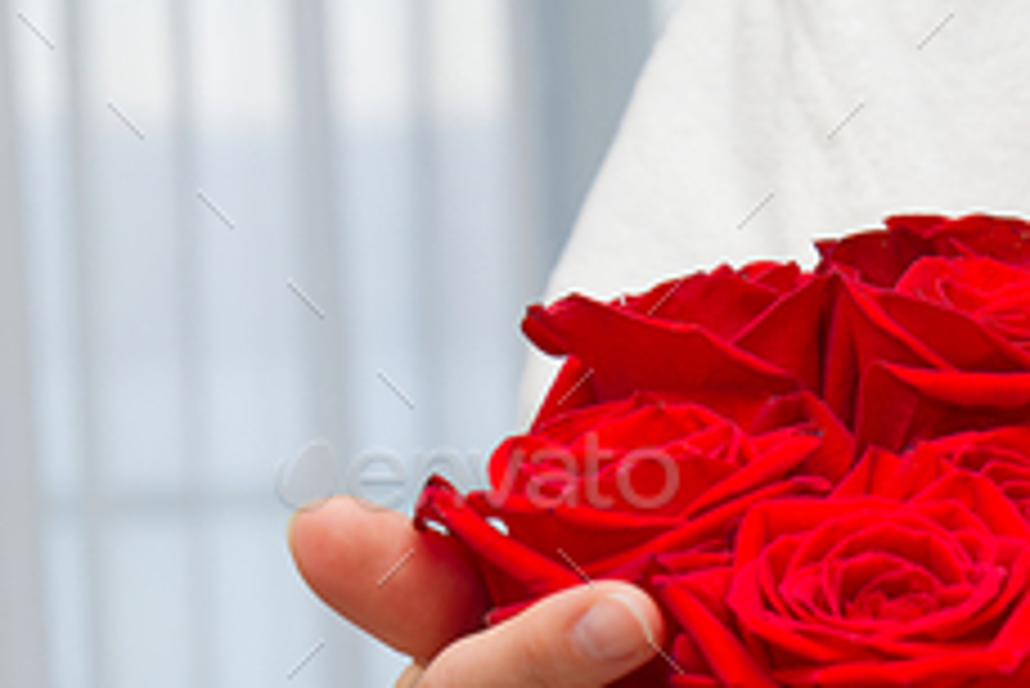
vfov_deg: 6.5
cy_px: 688
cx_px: 1138
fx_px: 6077
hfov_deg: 9.6
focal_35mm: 212
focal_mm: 55
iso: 125
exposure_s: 1/100
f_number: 5
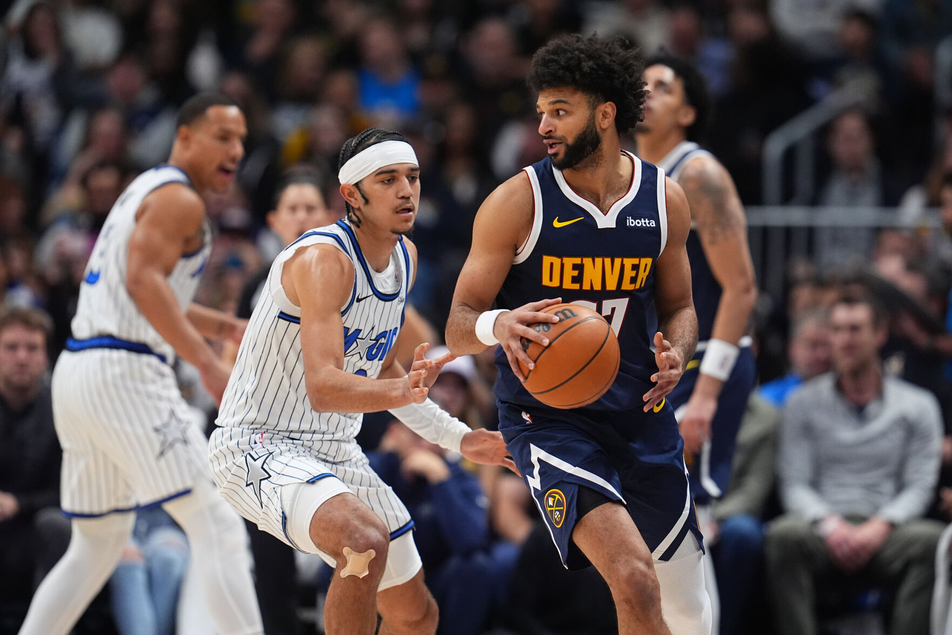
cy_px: 318
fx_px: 10576
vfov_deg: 3.4
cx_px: 476
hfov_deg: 5.2
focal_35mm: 400
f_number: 3.5
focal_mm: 400
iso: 5000
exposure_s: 1/1600
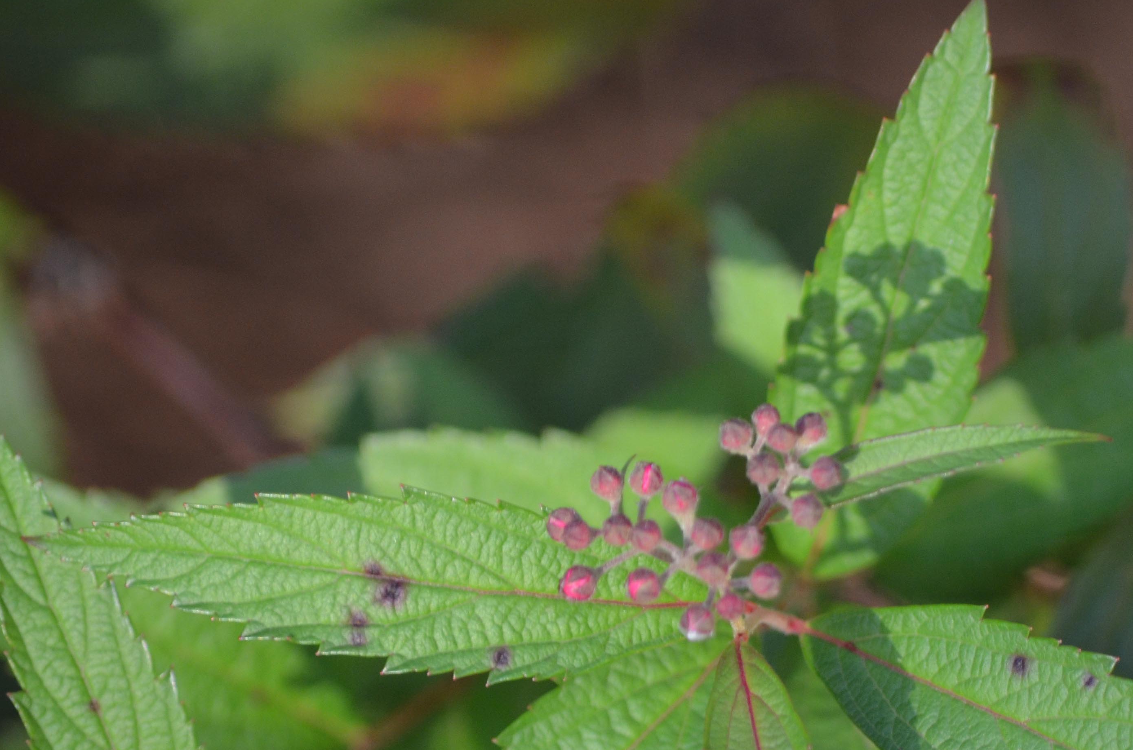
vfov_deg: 2.7
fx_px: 15890
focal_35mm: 506
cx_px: 842
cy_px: 590
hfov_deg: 4.1
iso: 640
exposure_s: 1/250
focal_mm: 190
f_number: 5.6
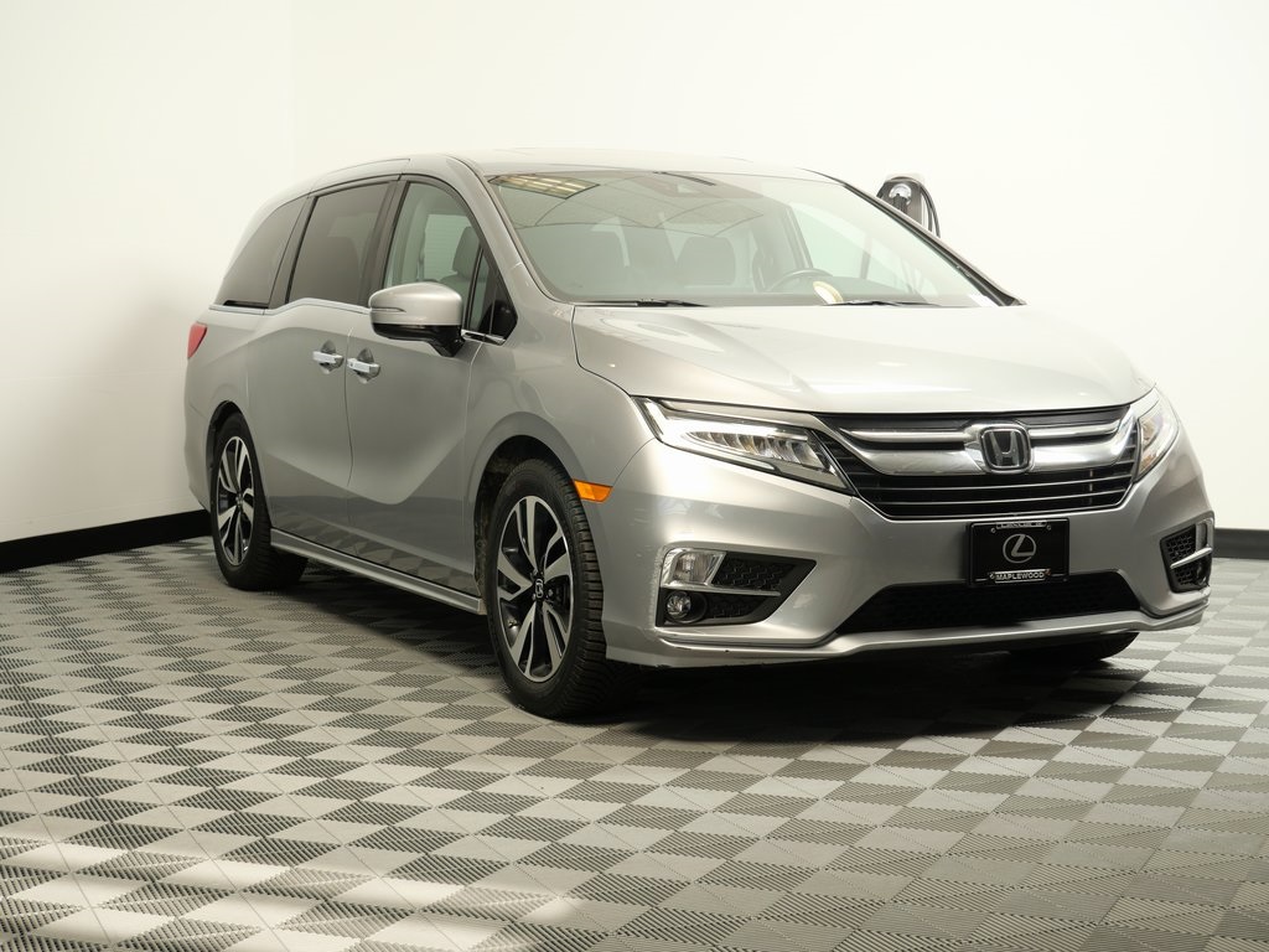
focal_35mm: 56
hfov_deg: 34.3
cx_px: 634
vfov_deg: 26.1
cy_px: 476
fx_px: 2053
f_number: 5
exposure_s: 1/200
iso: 250
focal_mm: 28
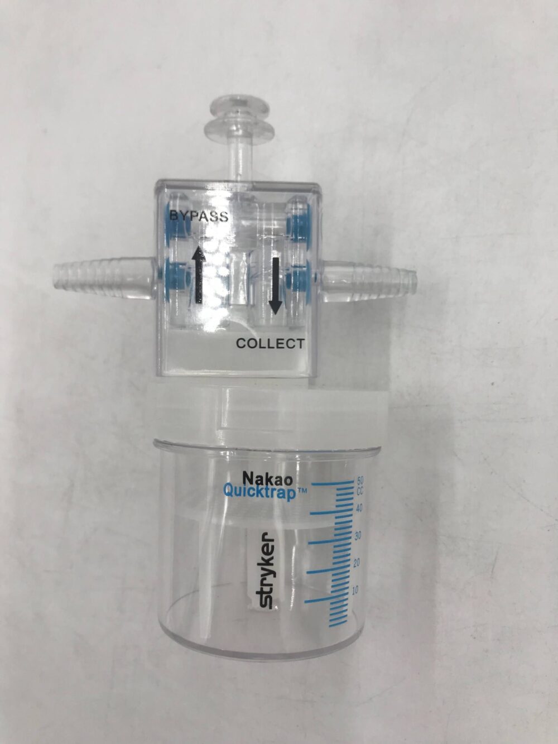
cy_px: 372
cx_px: 279
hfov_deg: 49.8
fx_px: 602
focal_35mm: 28
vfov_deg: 63.4
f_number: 1.8
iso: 20
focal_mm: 3.99
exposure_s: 1/289
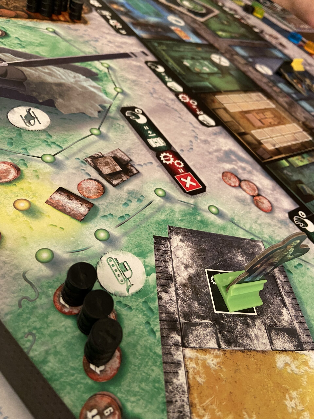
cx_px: 157
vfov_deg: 67.3
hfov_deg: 53.1
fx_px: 314
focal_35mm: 26
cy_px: 210
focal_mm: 4.25
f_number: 1.8
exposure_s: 1/33
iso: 320
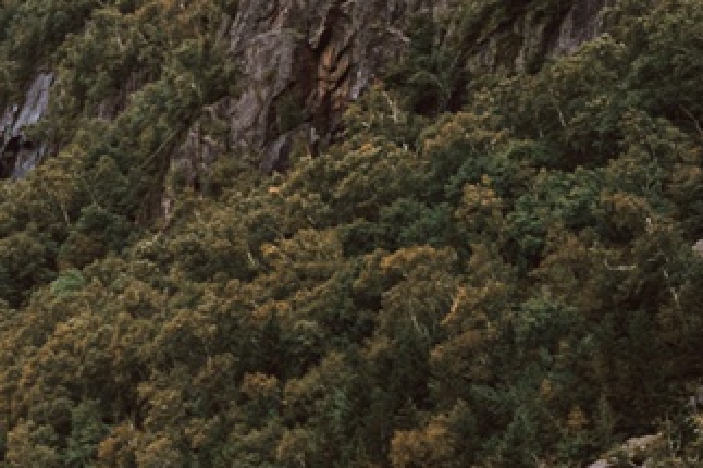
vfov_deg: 11.3
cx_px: -529
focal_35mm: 120
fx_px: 2342
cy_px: 448
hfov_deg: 15.0
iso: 1000
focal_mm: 30
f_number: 2.8
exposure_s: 1/800
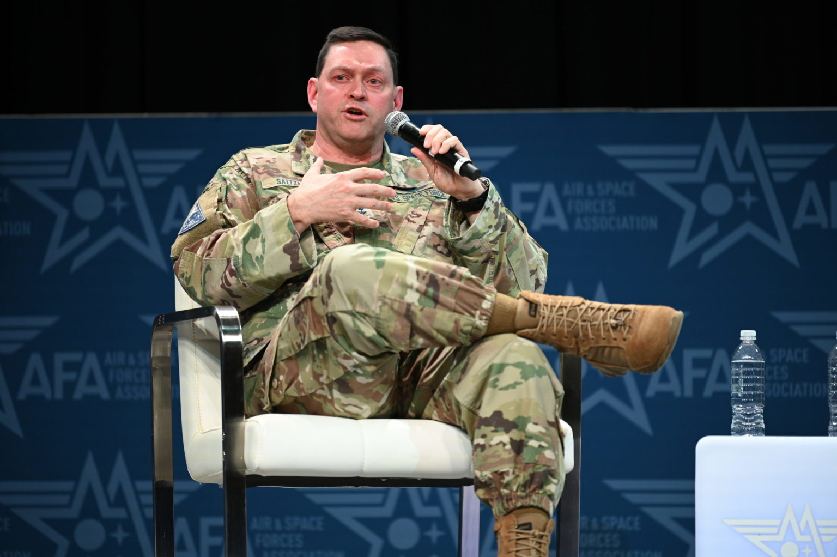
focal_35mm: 200
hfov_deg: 10.3
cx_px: 418
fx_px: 4647
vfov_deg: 6.9
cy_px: 278
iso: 800
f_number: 2.8
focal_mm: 200
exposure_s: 1/160
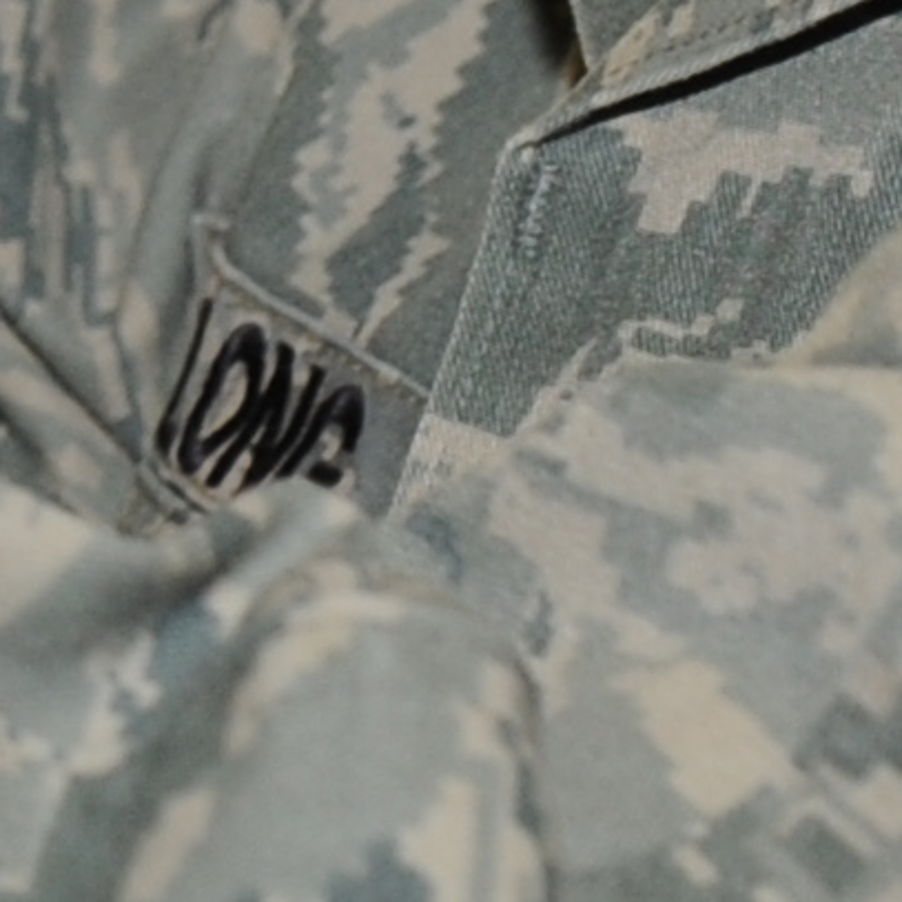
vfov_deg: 4.6
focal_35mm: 373
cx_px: -1585
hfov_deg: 4.5
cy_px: -1186
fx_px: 10996
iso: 640
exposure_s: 1/200
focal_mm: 42
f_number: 5.6
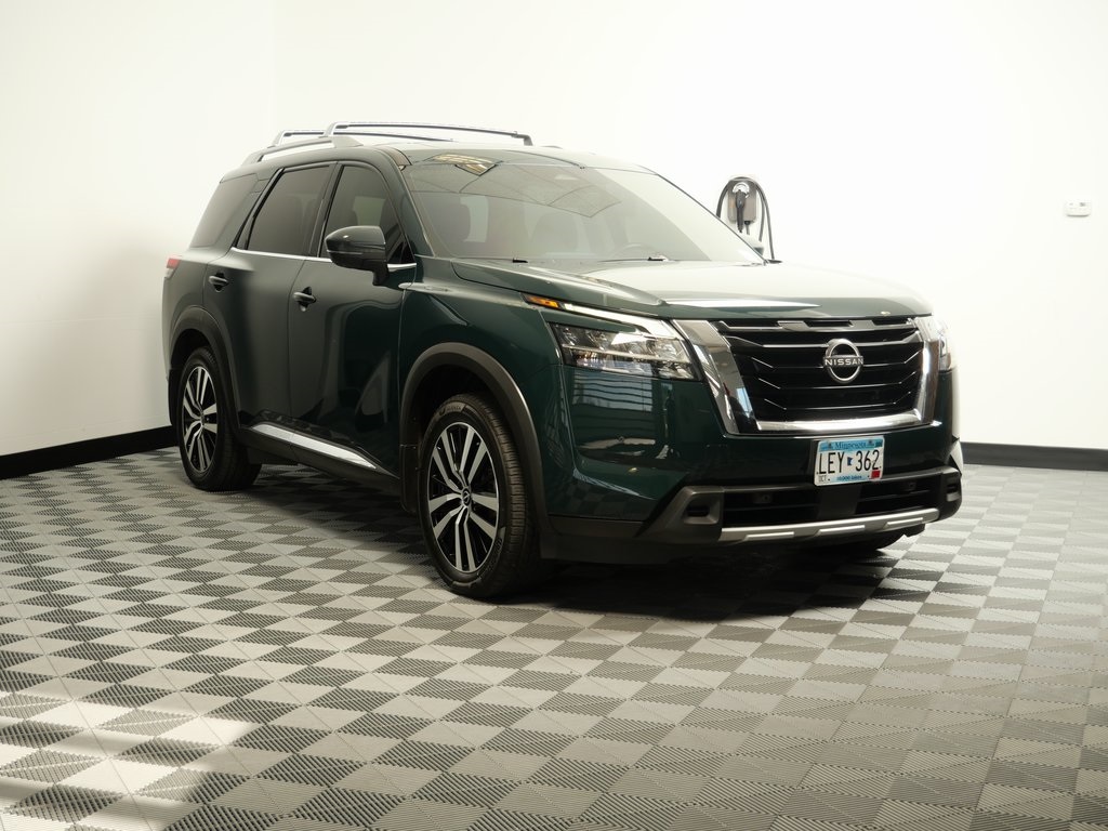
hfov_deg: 38.2
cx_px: 554
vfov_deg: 29.1
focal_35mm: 50
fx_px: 1600
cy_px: 416
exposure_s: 1/200
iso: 250
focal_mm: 25
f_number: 4.5
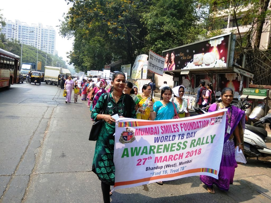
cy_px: 102
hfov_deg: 79.0
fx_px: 164
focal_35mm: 21
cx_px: 136
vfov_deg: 63.4
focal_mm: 3.57
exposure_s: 1/609
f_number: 2
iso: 100
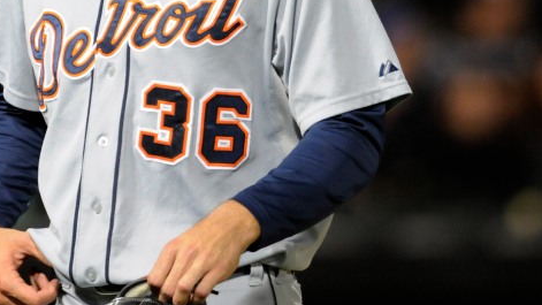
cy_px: -2
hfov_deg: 2.1
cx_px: 47
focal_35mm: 1024
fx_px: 14717
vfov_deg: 1.2
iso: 1600
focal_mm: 300
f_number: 3.5
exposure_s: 1/640
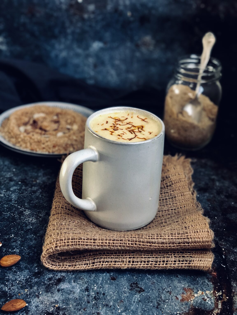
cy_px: 158
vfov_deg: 36.8
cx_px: 118
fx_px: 475
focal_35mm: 52
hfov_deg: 28.0
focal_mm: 6
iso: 160
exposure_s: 1/17
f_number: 2.4
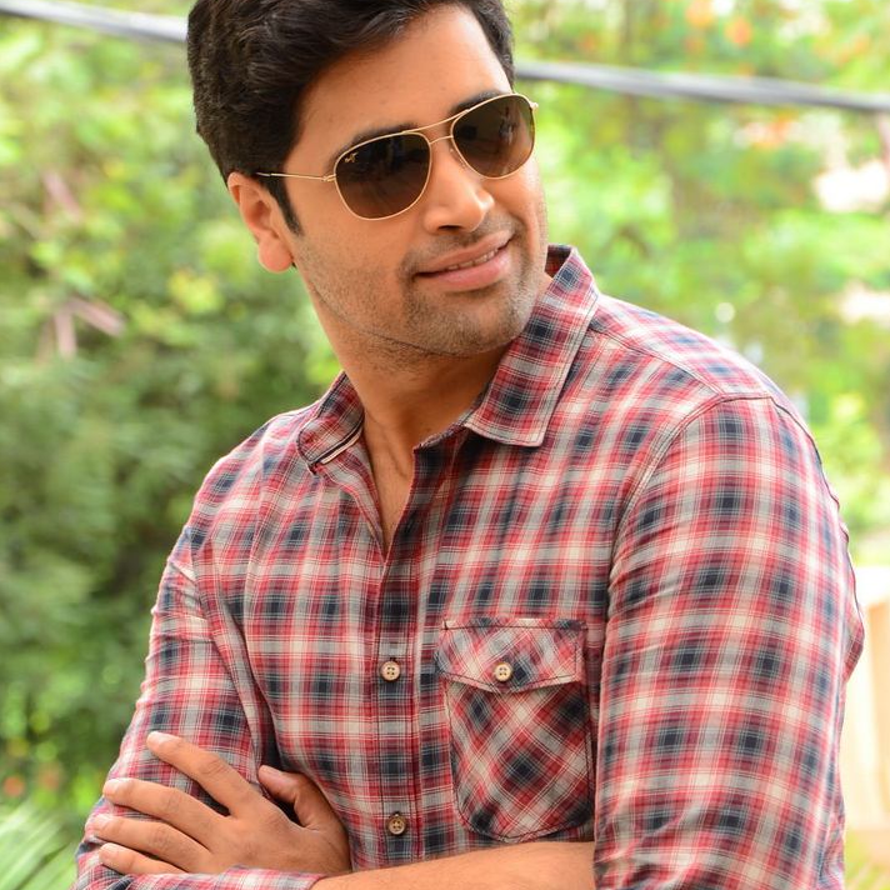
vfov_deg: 8.6
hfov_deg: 8.6
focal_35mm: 203
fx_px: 5895
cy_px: 518
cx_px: 446
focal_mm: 105
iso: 400
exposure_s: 1/100
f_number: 6.3
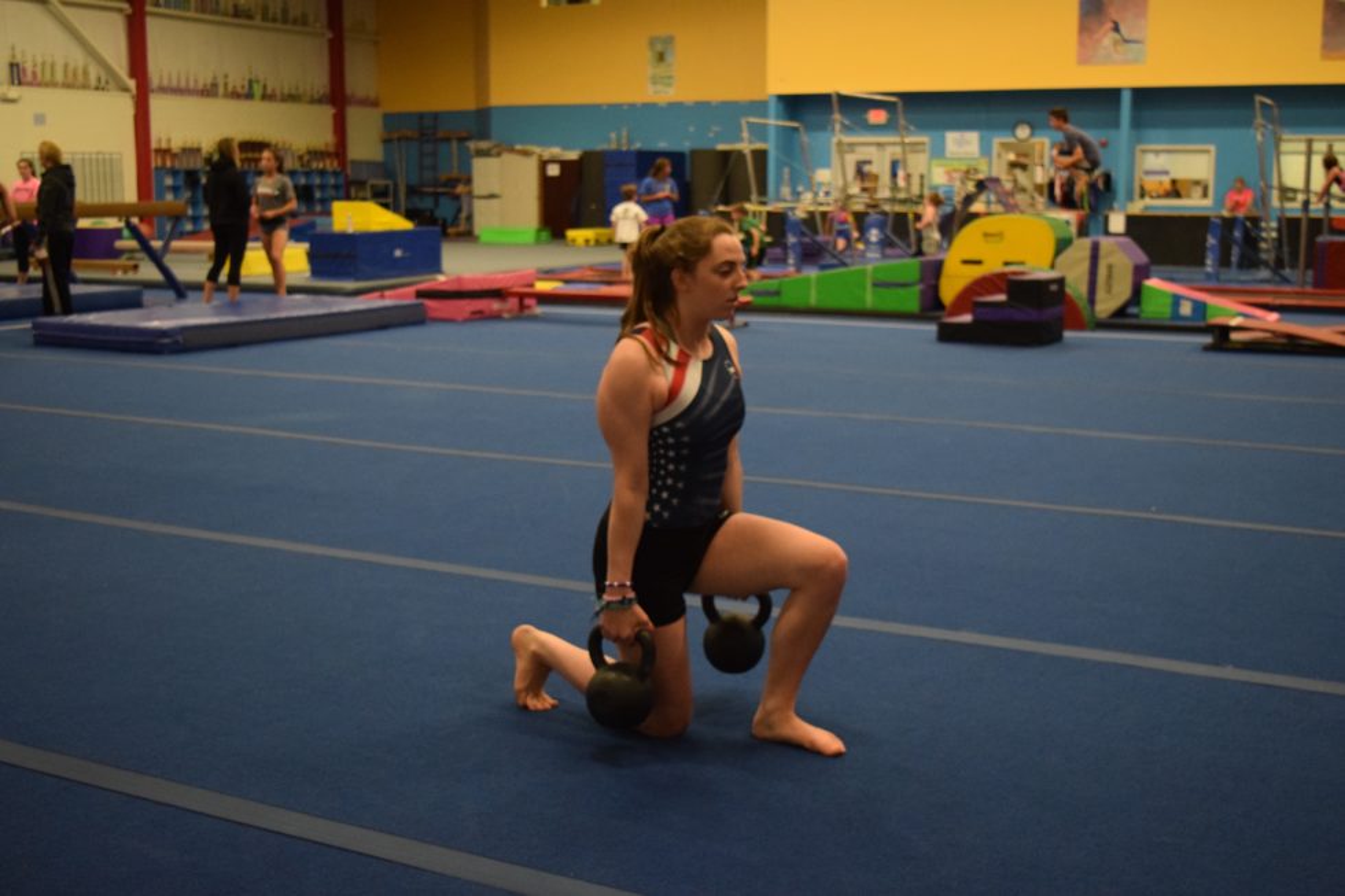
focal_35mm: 42
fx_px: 1569
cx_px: 672
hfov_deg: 46.4
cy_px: 448
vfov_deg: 31.9
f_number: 4.2
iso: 3200
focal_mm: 28
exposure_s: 1/200
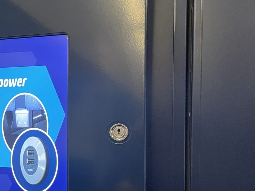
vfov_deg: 21.5
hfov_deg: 25.1
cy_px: 139
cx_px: -69
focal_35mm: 68
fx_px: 501
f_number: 1.6
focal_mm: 4.2
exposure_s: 1/60
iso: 200
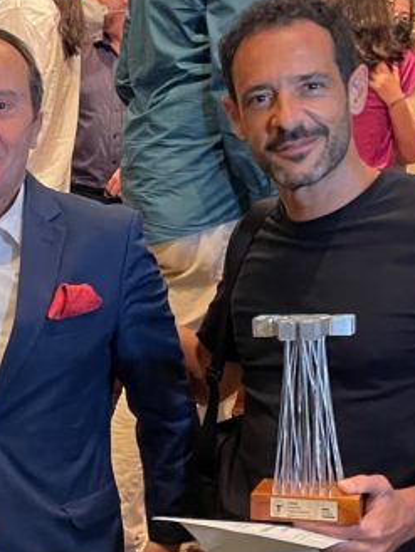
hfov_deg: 17.7
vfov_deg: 24.0
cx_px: -17
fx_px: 1294
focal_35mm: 81
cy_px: 383
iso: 320
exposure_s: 1/40
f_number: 1.6
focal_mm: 4.2
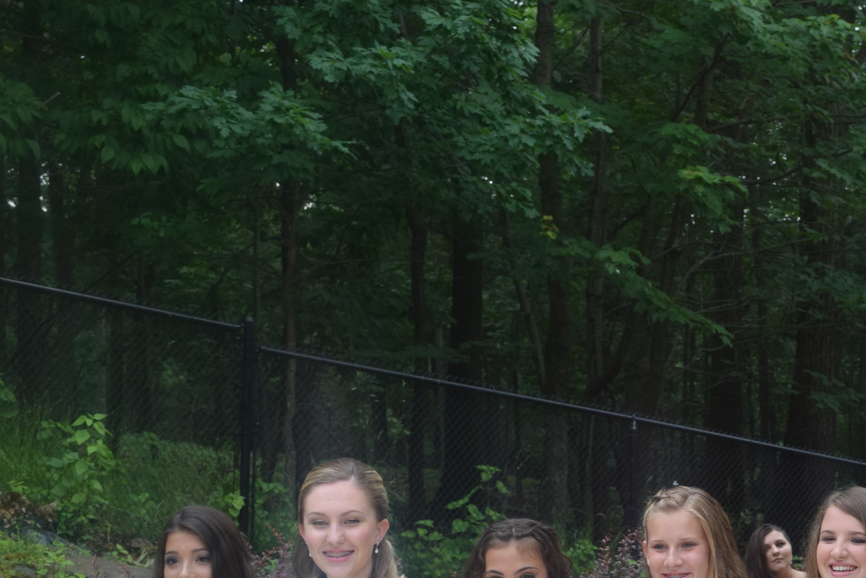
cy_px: 600
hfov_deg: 20.7
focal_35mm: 93
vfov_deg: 14.4
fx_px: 2237
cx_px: 980
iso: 400
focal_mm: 26
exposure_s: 1/250
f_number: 8
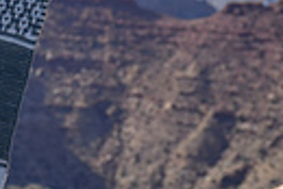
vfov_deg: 5.6
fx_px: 1904
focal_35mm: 242
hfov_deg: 8.3
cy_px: -81
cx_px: -155
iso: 100
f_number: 4.5
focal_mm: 42
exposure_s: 1/500
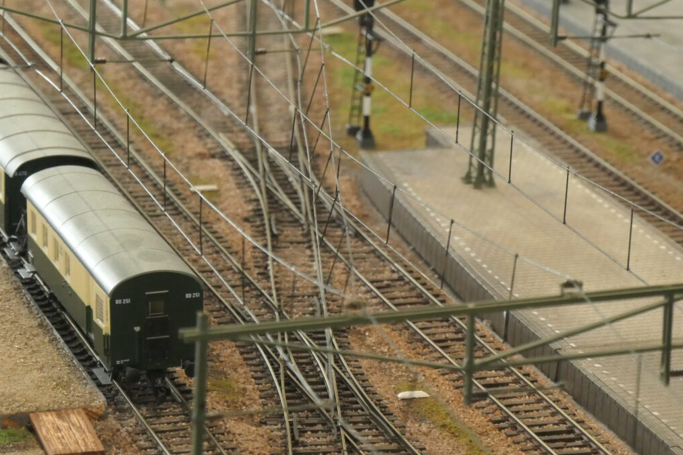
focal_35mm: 170
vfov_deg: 8.1
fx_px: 3226
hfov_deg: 12.1
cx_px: 409
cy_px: 180
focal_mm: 41
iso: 1600
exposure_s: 1/50
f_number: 6.3
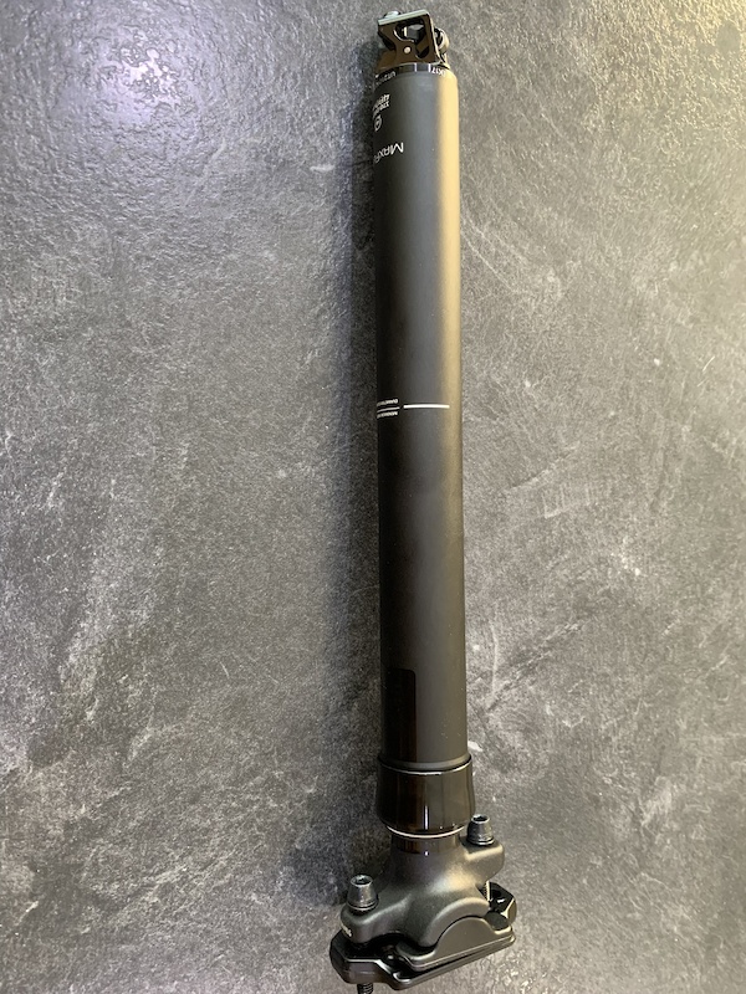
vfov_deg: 67.3
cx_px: 373
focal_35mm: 26
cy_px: 497
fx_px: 747
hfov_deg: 53.1
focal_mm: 4.25
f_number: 1.8
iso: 250
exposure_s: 1/40
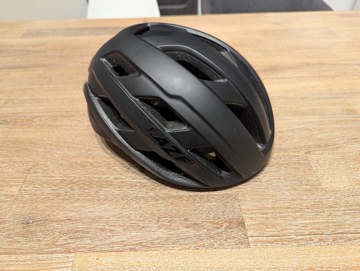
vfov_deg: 56.9
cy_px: 136
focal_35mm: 24
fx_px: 250
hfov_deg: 71.5
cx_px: 180
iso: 687
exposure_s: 1/60
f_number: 1.85
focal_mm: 6.81
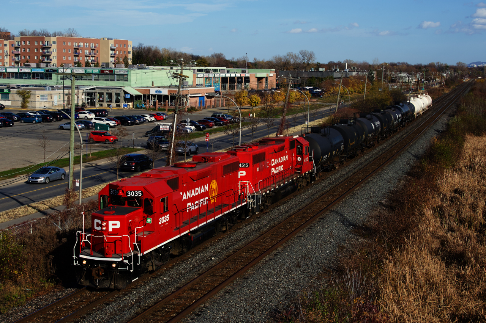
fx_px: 661
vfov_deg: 27.5
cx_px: 243
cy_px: 162
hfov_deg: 40.4
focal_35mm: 49
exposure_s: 1/800
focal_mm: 49
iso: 320
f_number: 8
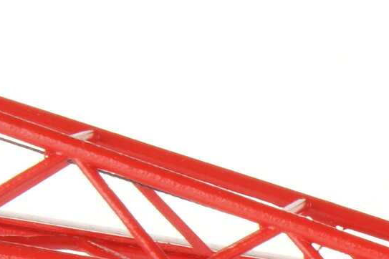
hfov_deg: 5.1
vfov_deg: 3.4
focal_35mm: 398
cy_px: 442
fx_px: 4300
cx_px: 807
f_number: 27
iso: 100
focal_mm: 60
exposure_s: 1/125
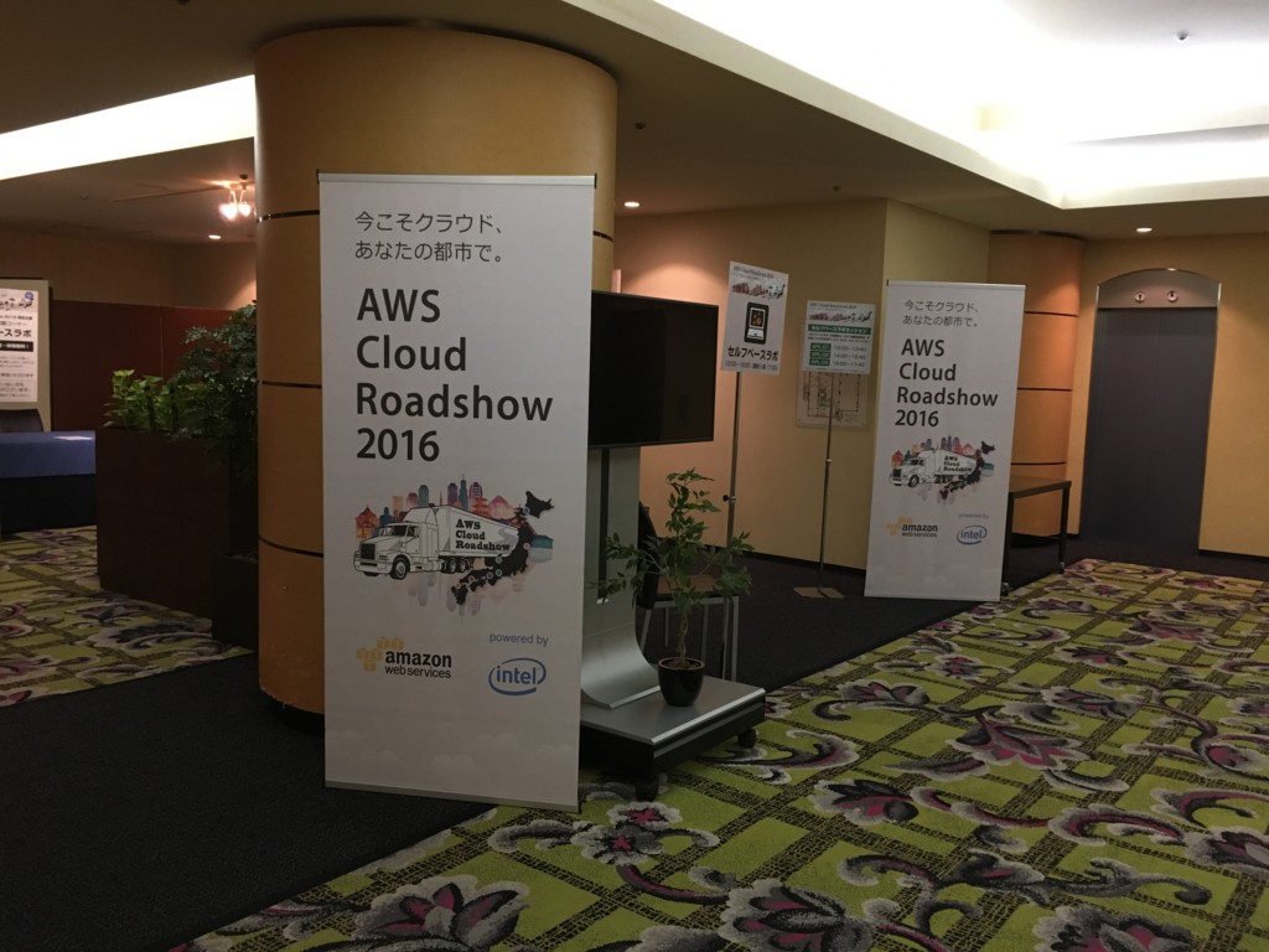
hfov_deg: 61.7
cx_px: 634
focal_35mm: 29
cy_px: 476
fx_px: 1063
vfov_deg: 48.2
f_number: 2.2
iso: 125
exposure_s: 1/30
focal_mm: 4.15
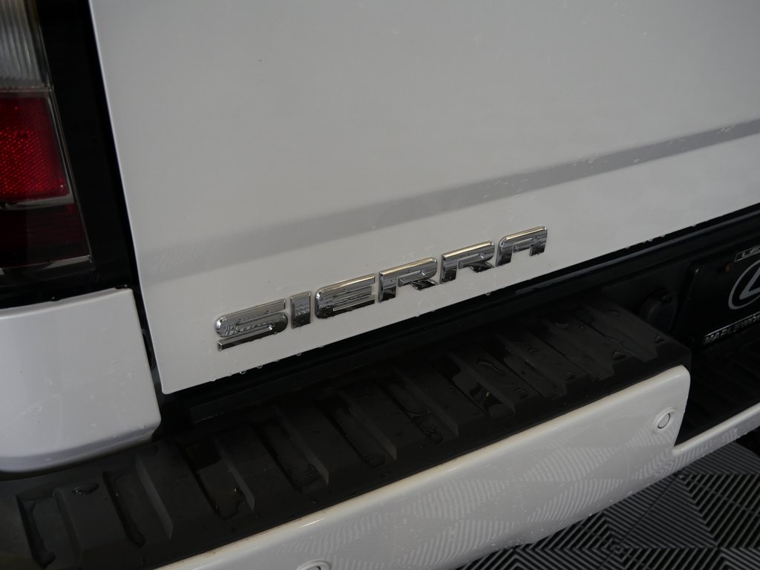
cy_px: 285
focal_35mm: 34
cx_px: 380
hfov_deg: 54.0
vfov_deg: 41.8
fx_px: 746
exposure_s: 1/60
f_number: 3.8
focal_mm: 17
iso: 640
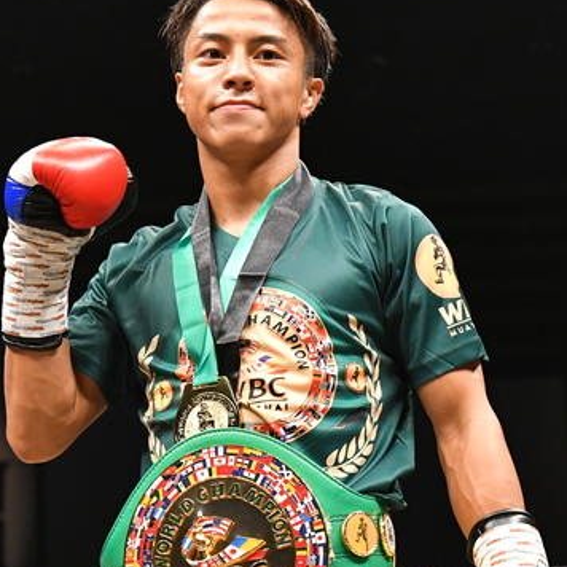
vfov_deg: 14.0
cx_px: 236
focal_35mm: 124
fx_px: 2298
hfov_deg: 14.1
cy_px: 383
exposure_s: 1/500
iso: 3200
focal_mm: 35
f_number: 2.8
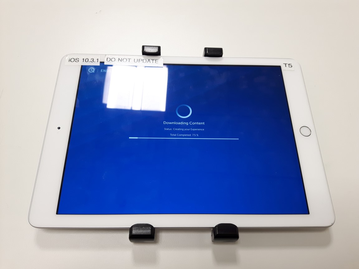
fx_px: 321
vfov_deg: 45.4
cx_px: 180
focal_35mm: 31
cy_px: 134
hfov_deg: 58.4
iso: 50
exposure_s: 1/30
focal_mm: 3.7
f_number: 1.9
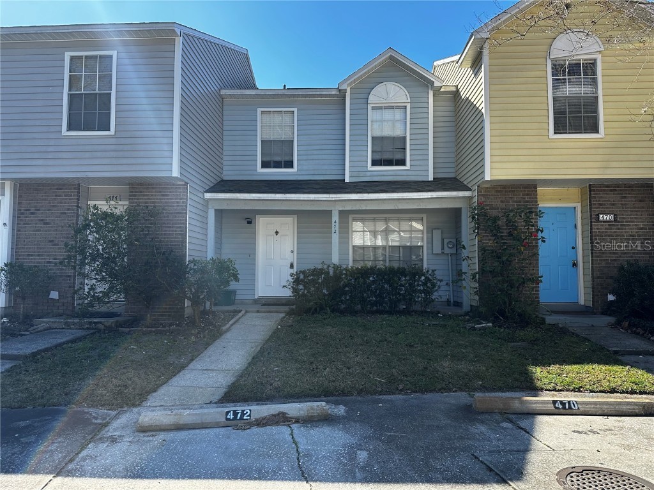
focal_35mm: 24
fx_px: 453
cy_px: 245
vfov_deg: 56.8
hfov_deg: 71.6
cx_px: 327
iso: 80
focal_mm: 6.86
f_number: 1.78
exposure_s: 1/1613
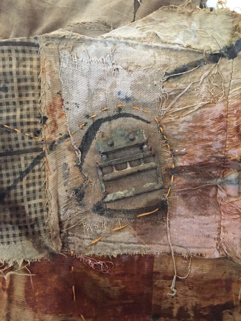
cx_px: 120
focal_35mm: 29
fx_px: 269
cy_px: 160
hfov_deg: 48.2
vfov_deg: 61.7
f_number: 2.2
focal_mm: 4.15
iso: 320
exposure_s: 1/15
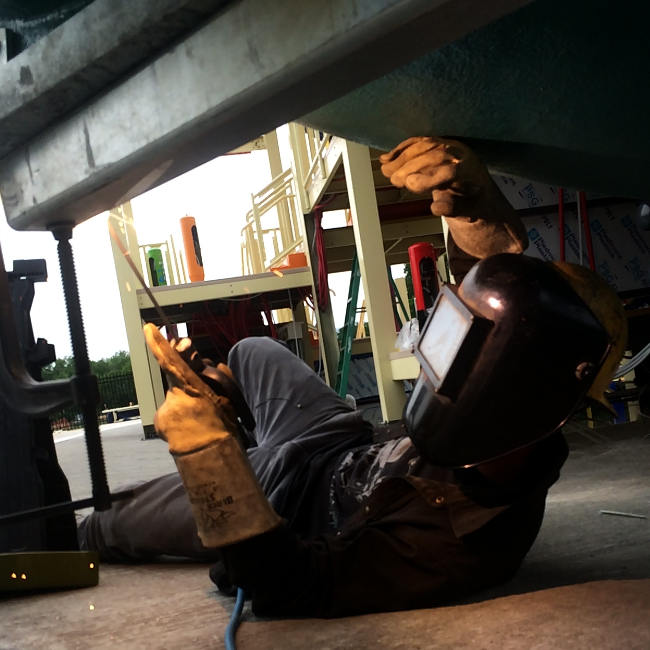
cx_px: 325
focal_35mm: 35
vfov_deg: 46.7
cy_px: 411
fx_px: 744
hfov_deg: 47.2
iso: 32
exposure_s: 1/486
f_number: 2.2
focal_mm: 4.15
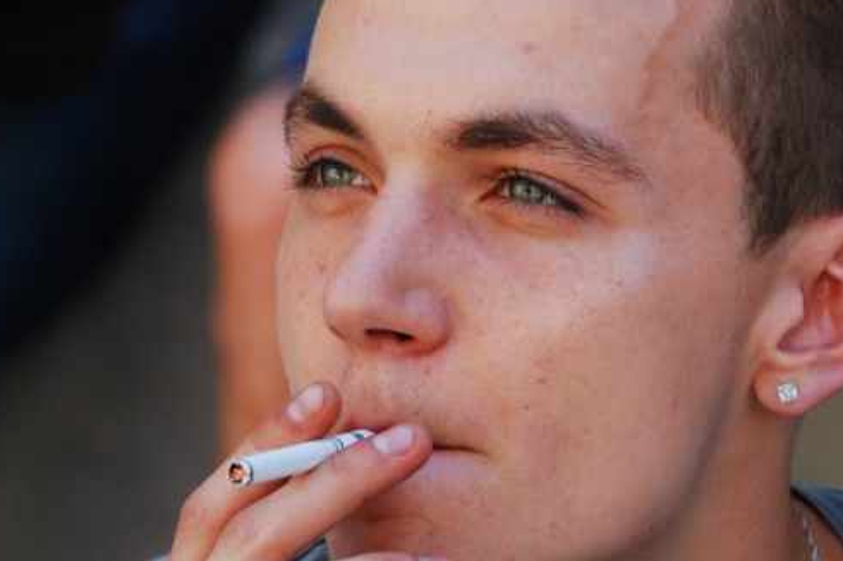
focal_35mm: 550
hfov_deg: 3.8
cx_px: 367
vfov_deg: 2.5
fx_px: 12874
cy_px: 336
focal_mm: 200
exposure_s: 1/250
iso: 400
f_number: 5.6
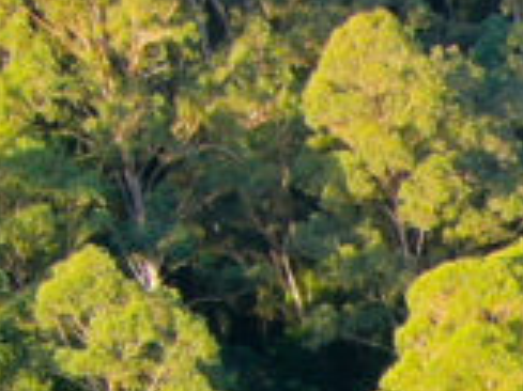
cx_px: 1380
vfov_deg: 6.0
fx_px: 3412
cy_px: 1218
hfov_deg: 7.9
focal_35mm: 226
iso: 100
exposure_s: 1/100
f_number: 3.3
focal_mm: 6.21
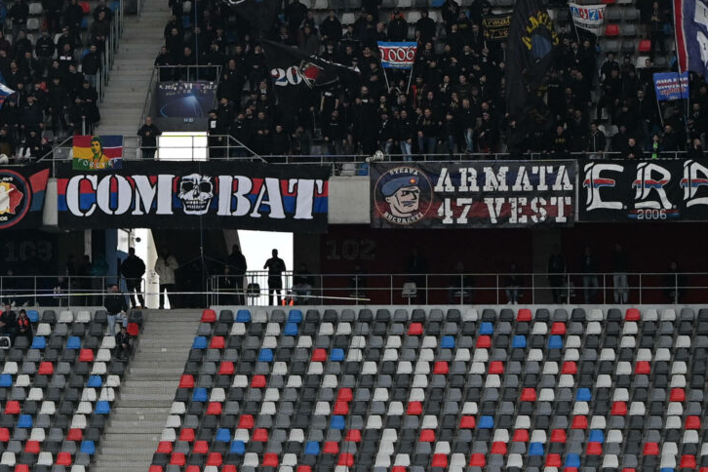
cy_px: 25
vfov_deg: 5.6
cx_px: -254
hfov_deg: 8.2
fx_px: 4857
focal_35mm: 247
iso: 400
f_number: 2.8
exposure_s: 1/5000
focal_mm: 70
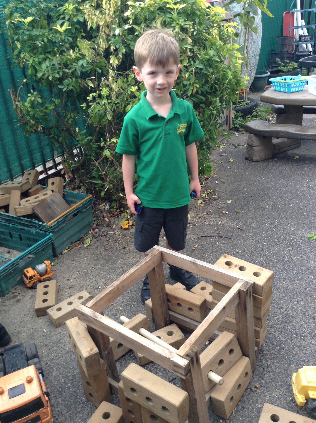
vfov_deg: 55.4
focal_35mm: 33
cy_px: 212
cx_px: 158
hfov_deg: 42.8
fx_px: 403
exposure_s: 1/120
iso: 32
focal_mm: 3.3
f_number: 2.4
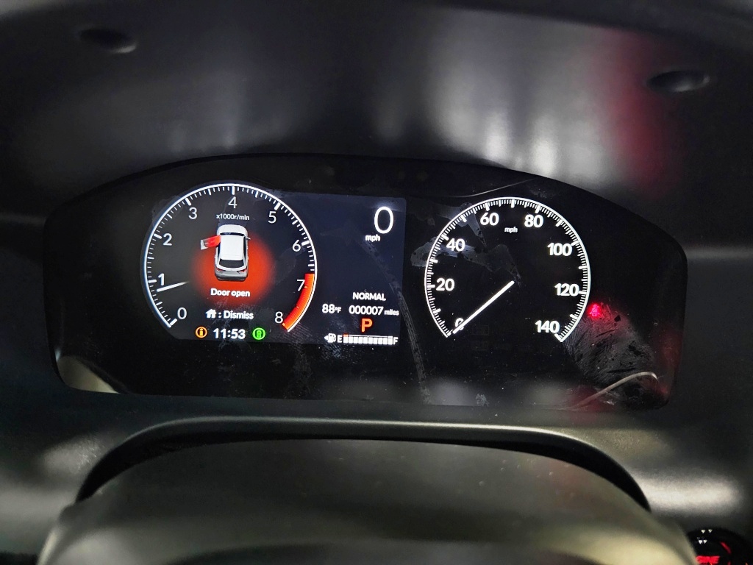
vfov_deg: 58.9
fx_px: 500
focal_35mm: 23
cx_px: 376
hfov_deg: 73.9
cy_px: 282
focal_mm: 6.3
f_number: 1.7
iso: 1250
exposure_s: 1/26.4
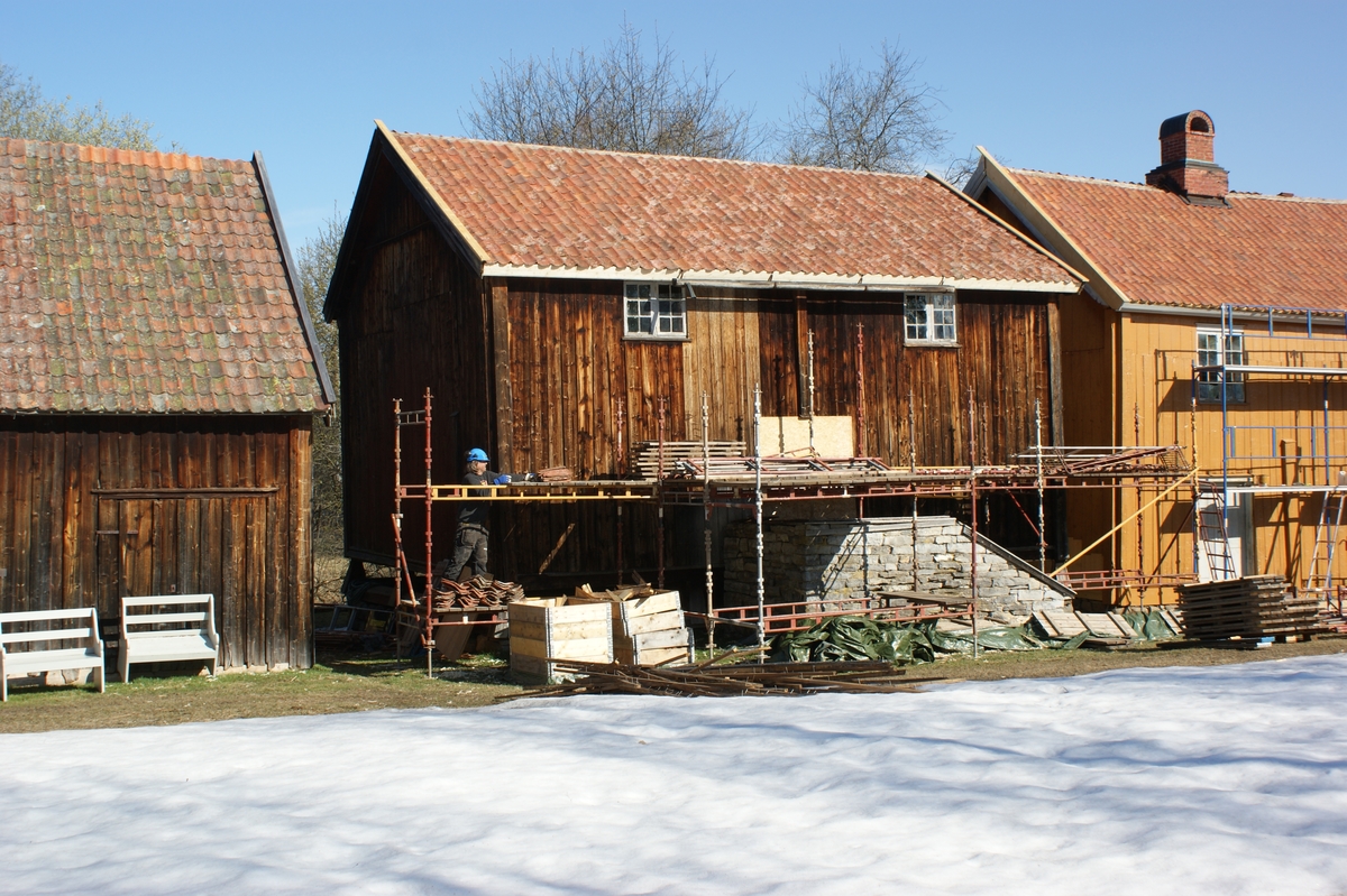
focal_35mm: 42
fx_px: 1571
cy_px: 448
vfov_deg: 31.9
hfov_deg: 46.4
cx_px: 674
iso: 100
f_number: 9
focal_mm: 28
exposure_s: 1/160
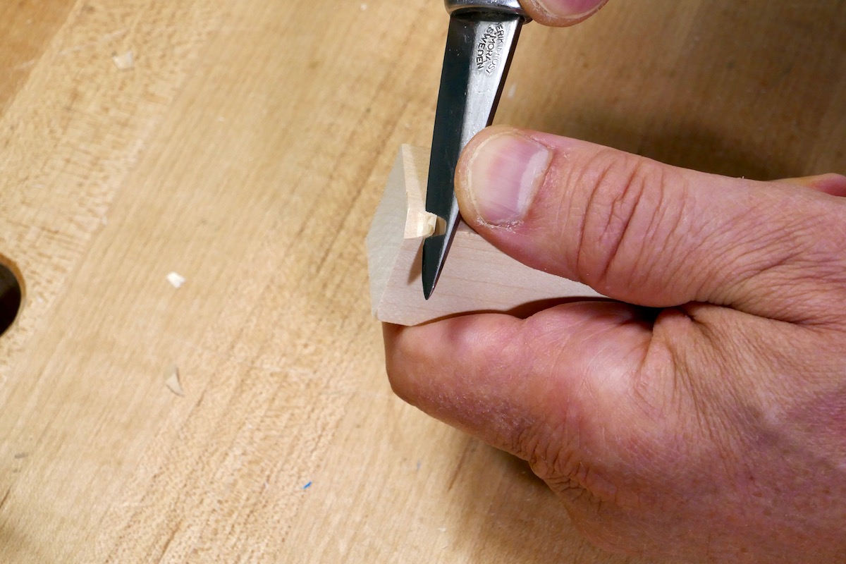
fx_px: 1692
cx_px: 423
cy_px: 282
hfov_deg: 28.1
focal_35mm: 72
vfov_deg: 18.9
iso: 1000
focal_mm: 26.1
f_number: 8
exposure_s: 1/80
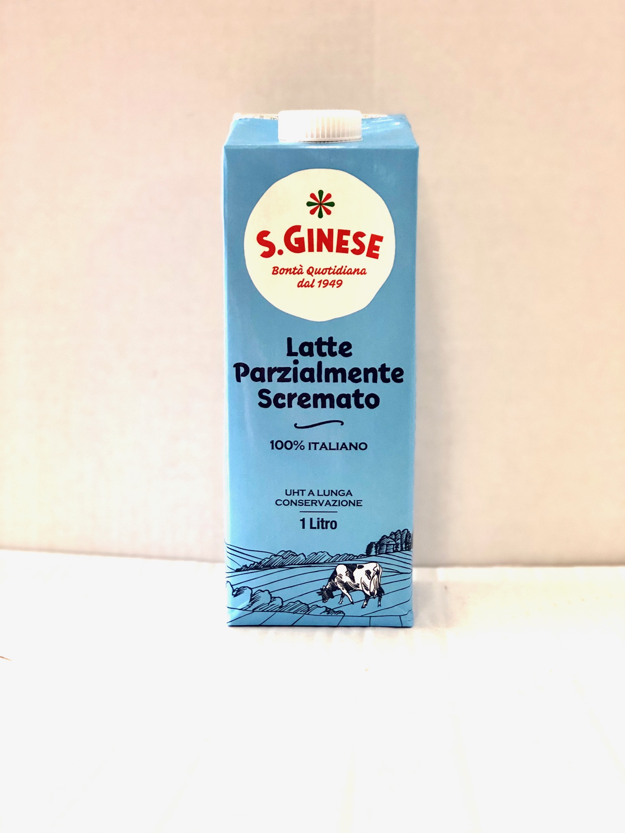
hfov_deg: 25.7
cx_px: 312
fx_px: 1372
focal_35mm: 57
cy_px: 416
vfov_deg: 33.8
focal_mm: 6.6
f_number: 2.8
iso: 200
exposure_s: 1/33
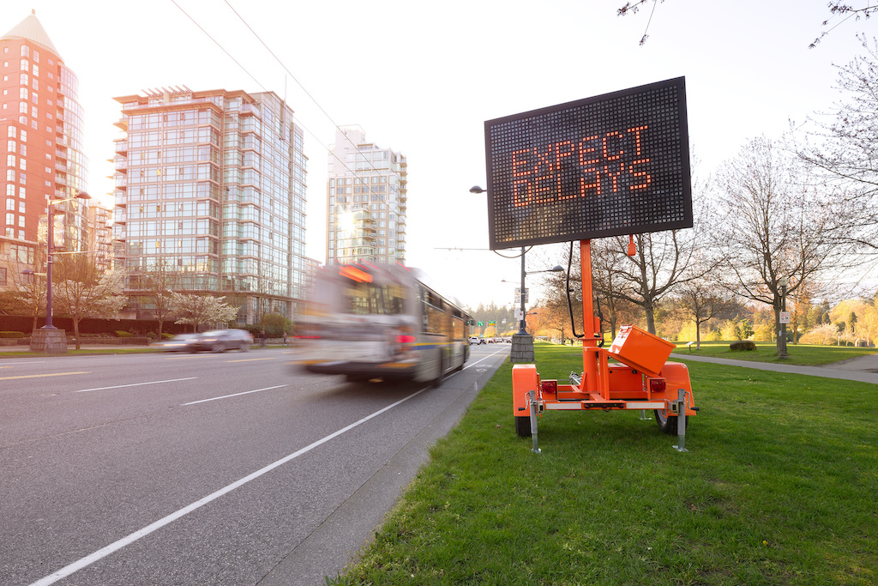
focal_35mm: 17
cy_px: 293
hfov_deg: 93.3
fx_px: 415
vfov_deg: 70.5
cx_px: 439
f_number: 18
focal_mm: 17
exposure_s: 1/6
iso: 100
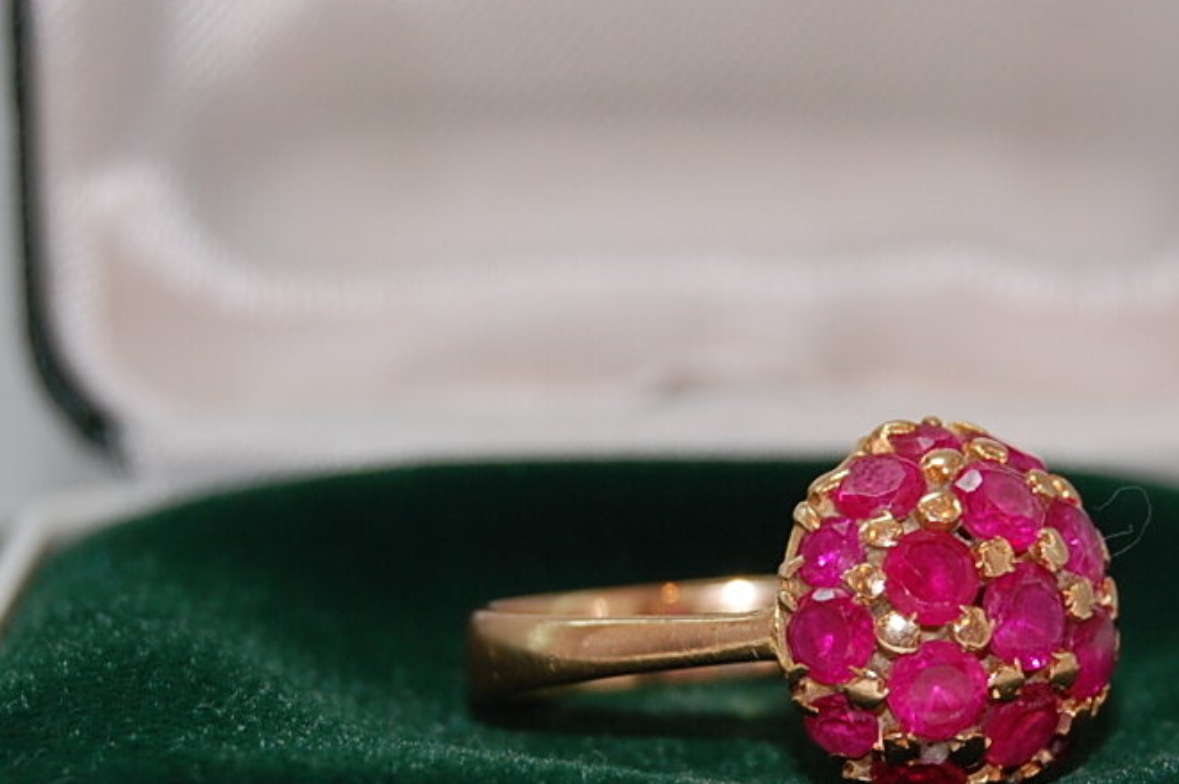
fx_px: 6157
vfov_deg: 7.3
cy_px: 586
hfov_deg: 10.9
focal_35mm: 188
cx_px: 857
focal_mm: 55
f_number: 5.6
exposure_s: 1/60
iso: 400
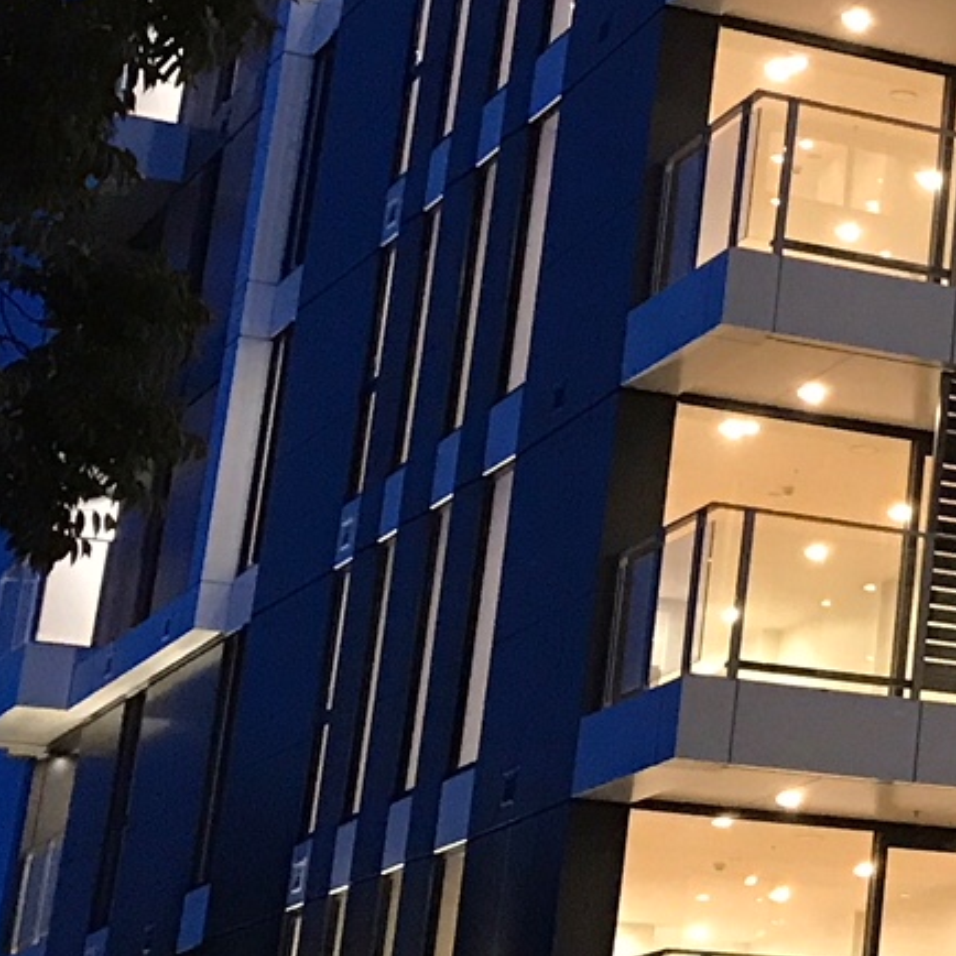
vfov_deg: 15.1
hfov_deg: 13.1
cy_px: 203
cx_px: 1934
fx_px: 3593
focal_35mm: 115
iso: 100
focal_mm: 3.99
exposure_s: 1/17
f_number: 1.8
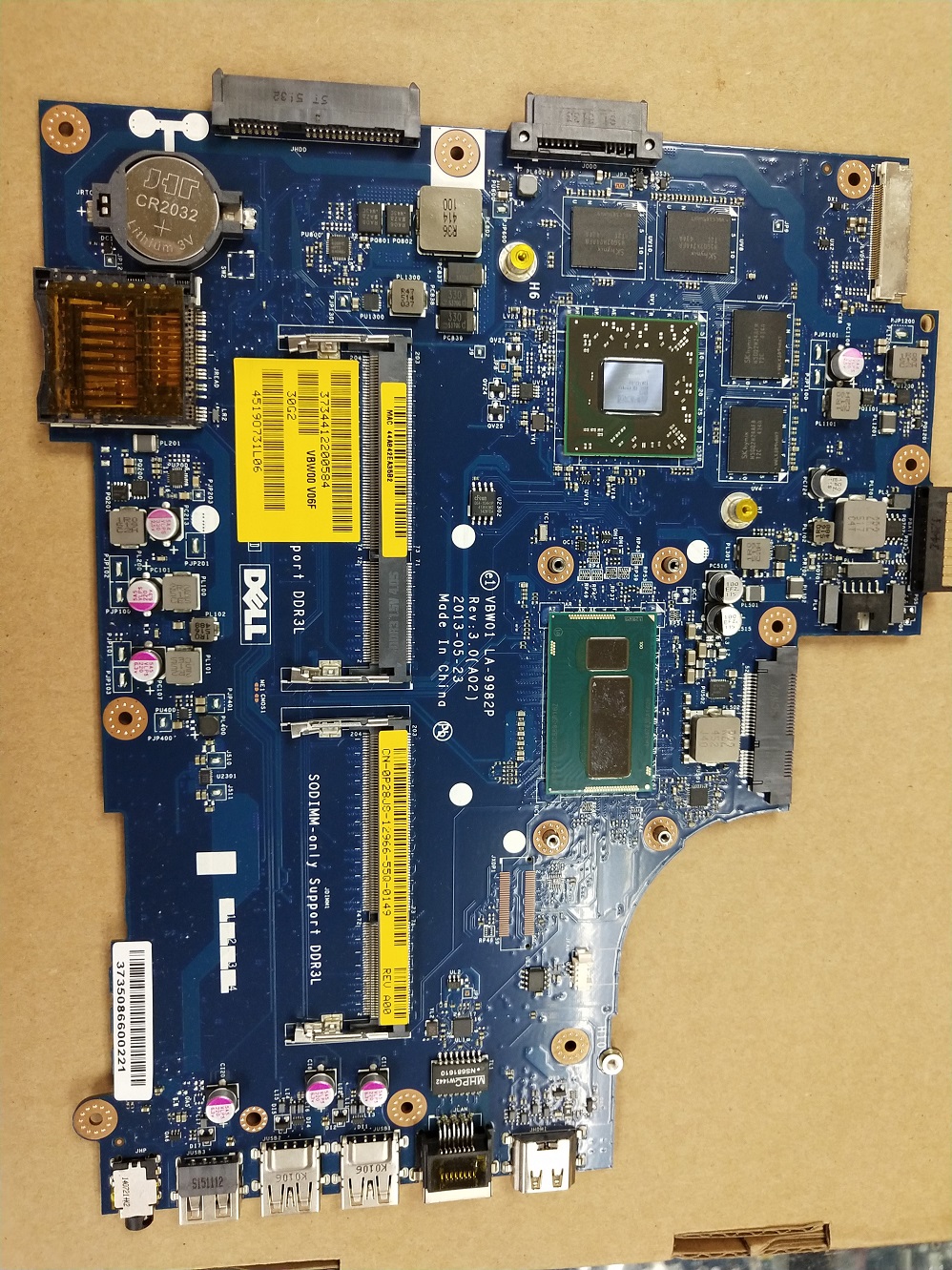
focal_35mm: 30
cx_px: 476
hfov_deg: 46.8
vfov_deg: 60.0
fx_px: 1100
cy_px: 635
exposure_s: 1/50
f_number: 1.8
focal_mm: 3.95
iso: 288
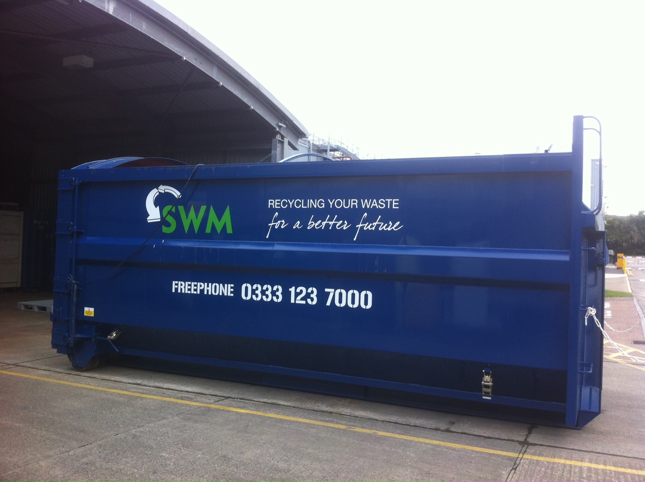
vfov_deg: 40.6
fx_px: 651
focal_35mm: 35
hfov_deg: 52.7
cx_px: 322
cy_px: 241
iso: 80
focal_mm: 3.85
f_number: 2.8
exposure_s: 1/211
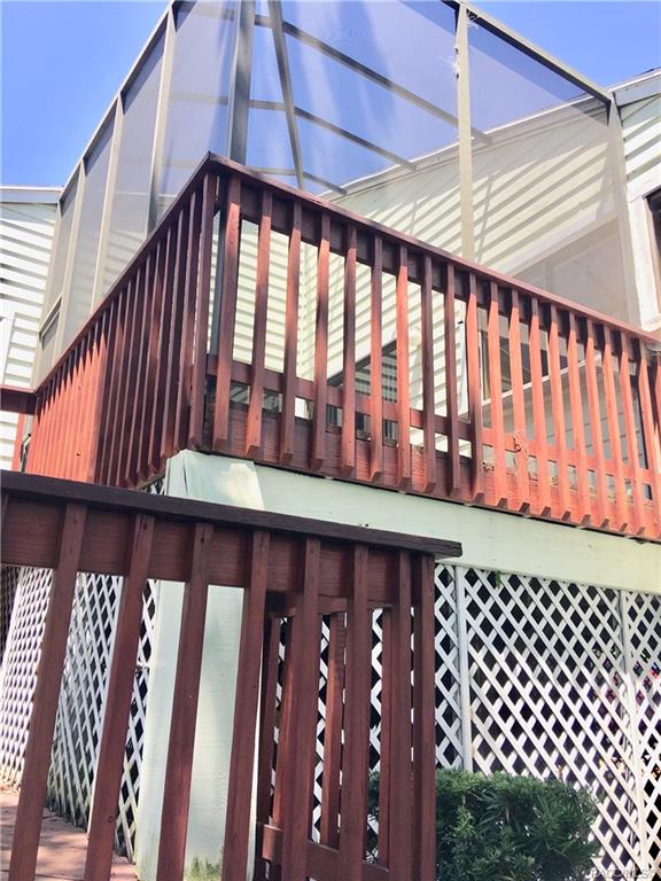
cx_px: 330
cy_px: 440
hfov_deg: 48.2
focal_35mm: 29
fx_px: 738
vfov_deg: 61.7
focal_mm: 4.15
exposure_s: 1/487
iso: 25
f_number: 2.2
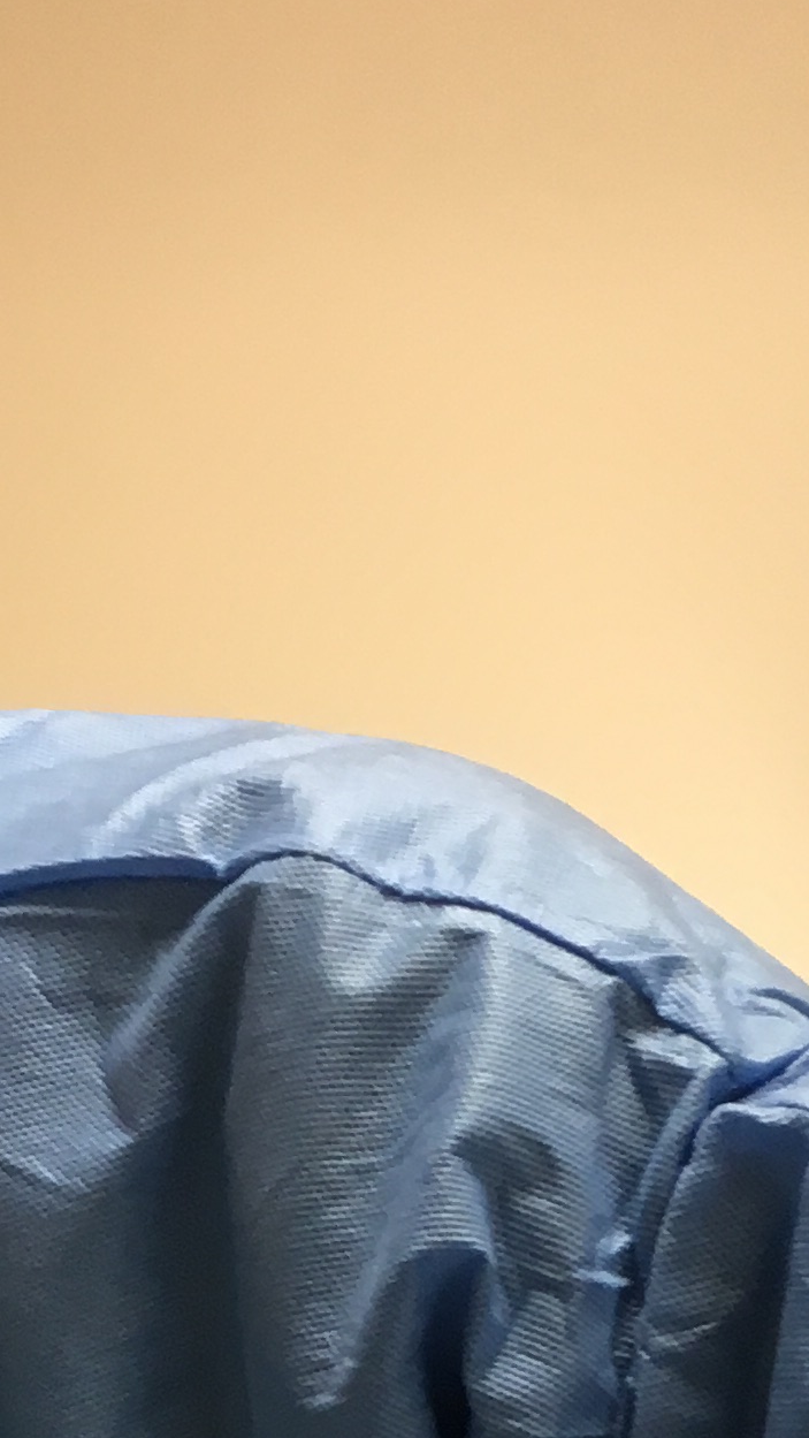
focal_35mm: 102
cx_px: 267
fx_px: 3888
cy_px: 2223
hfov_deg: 11.9
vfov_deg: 18.3
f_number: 2.2
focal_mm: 4.15
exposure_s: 1/33
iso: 40
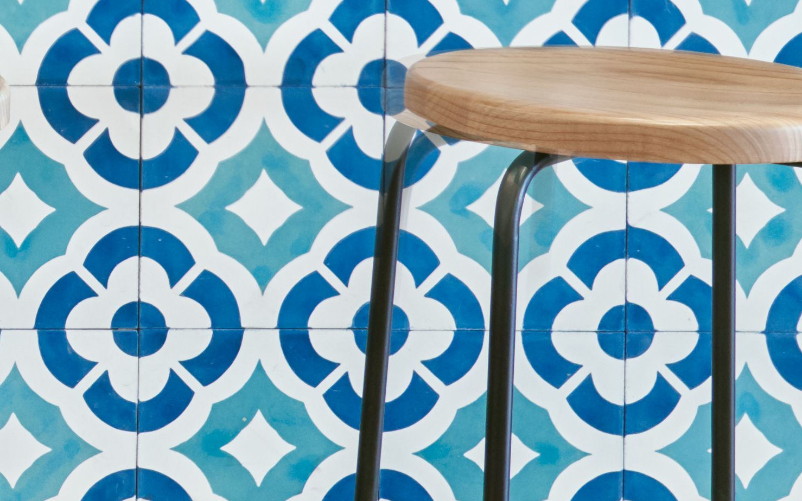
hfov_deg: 11.0
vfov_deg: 7.5
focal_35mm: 170
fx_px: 3716
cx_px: -874
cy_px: -326
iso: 400
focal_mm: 31
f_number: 8
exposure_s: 1/10
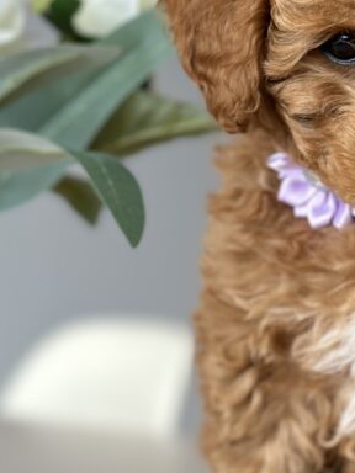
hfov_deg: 11.3
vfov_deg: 15.4
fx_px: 1750
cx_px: 433
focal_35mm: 128
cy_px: 297
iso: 80
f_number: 1.78
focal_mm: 6.86
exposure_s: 1/296
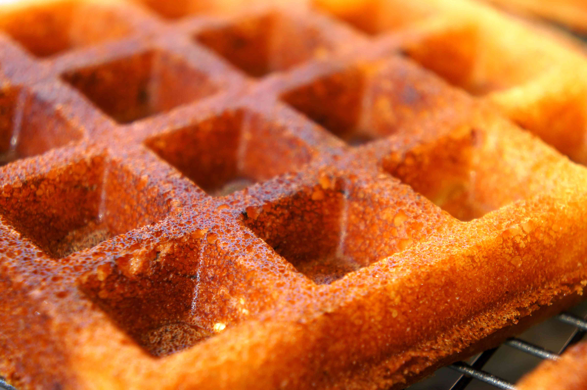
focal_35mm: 82
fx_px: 1344
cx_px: 294
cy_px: 195
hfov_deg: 24.6
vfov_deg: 16.5
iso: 320
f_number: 5.6
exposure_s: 1/100
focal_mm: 55
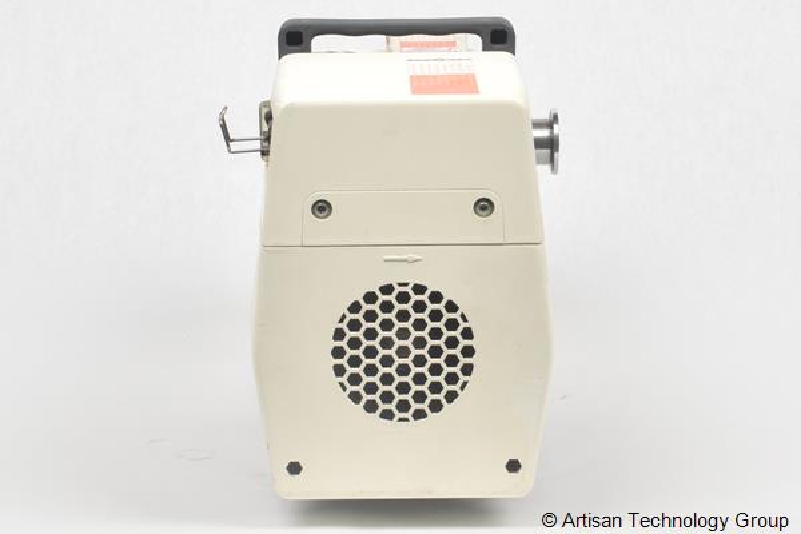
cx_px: 400
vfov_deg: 23.8
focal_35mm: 57
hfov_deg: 35.1
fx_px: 1268
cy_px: 267
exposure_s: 1/160
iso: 200
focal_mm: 38
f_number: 18
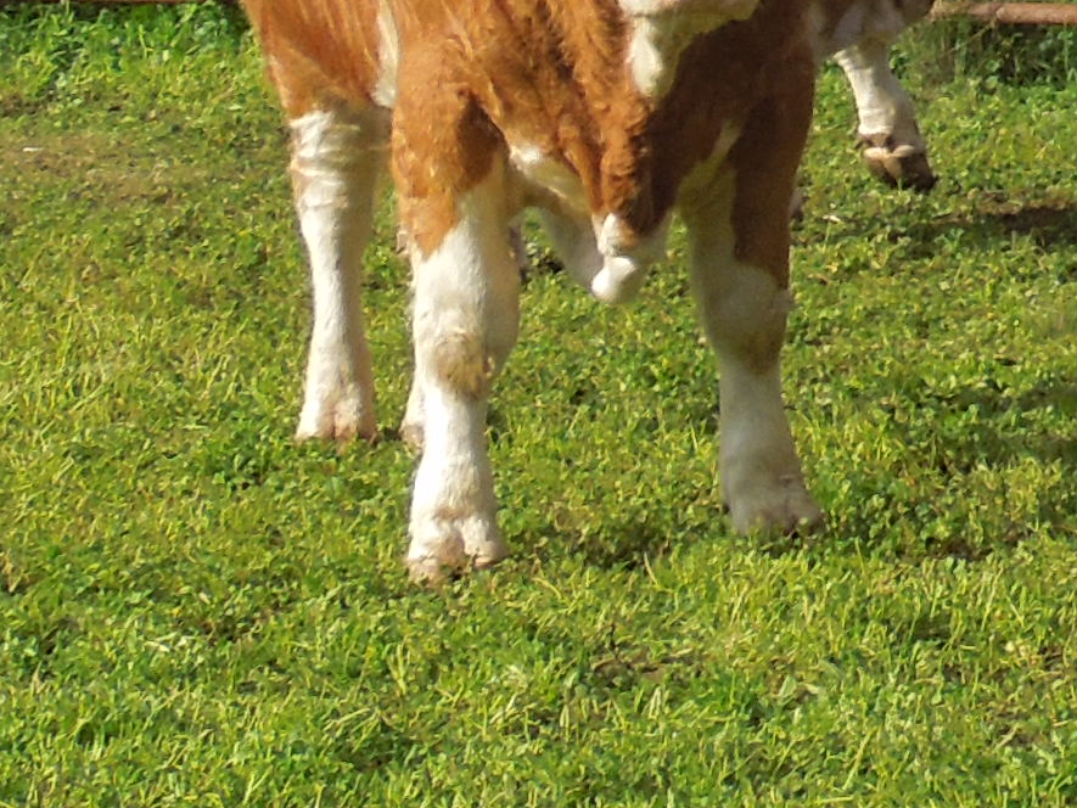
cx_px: 2064
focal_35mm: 203
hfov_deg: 9.2
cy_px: -825
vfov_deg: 7.1
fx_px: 6317
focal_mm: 7
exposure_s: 1/640
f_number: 3.8
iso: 100
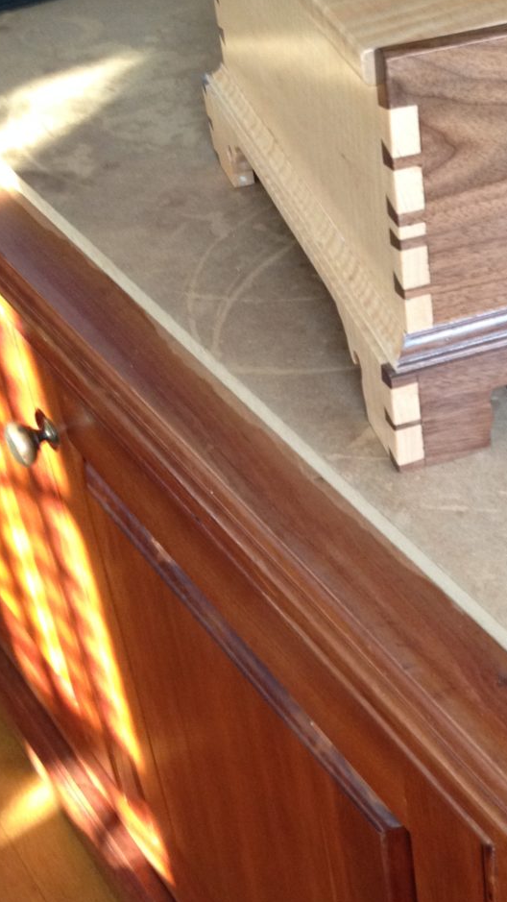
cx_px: 506
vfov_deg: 32.4
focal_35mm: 65
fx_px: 1554
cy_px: 437
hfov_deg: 18.1
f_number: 2.4
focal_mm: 4.28
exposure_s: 1/20
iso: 160
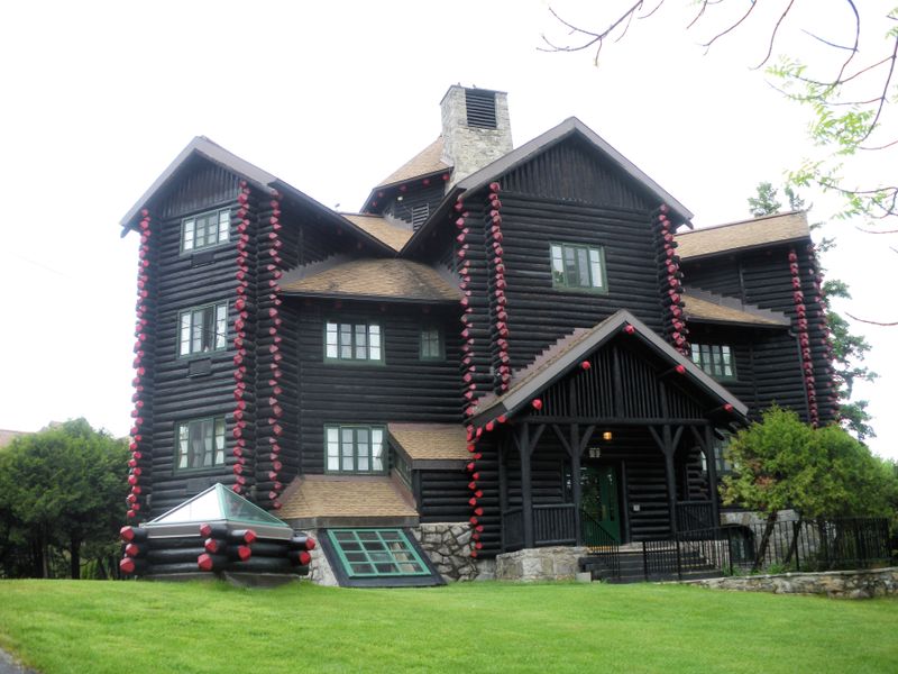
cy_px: 337
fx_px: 934
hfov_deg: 51.4
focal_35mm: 36
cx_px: 449
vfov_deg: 39.7
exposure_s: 1/125
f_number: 3.5
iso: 64
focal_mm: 6.3
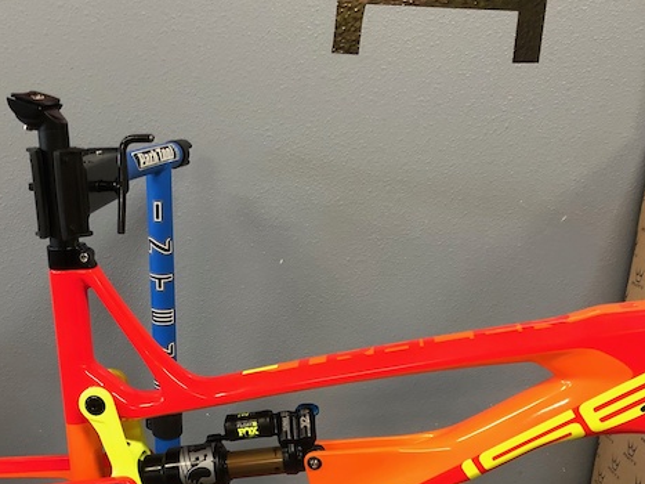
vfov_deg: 29.6
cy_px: 384
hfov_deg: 39.1
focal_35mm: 48
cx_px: 204
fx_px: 894
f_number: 1.8
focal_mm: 3.99
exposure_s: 1/15
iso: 64
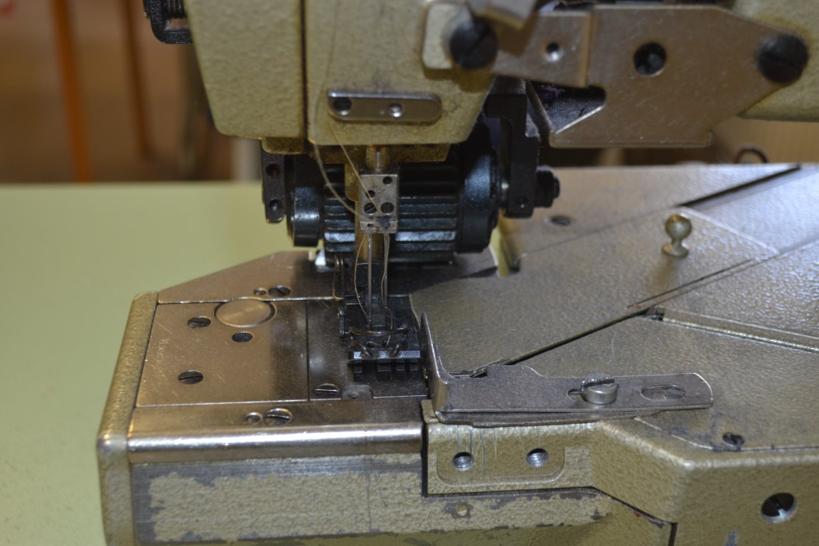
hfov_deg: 41.1
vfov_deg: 28.1
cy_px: 273
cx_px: 410
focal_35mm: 48
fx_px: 1092
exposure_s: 1/60
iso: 400
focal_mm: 32
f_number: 4.8
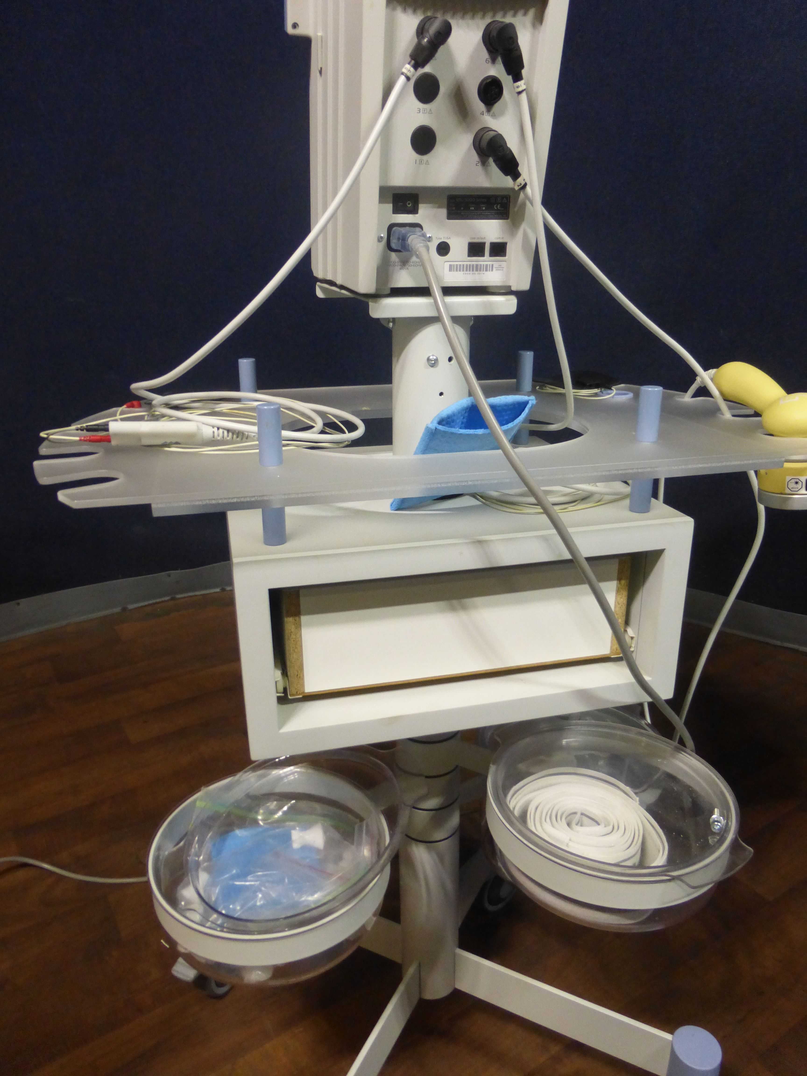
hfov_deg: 56.8
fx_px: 746
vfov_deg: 71.6
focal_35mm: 24
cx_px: 404
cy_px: 538
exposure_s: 1/15
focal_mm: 4.3
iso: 400
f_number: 3.3
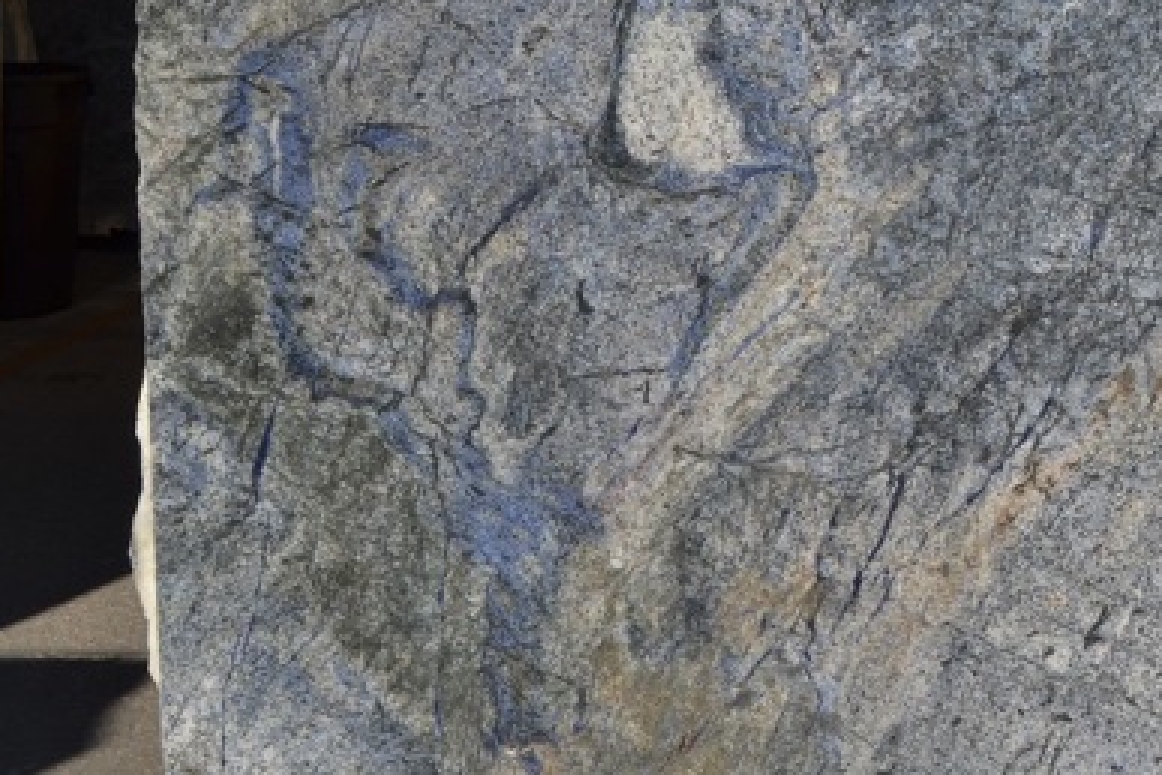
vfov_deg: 15.7
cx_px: 1117
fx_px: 2776
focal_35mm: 86
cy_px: 102
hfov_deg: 22.9
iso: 200
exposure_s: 1/320
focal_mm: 28
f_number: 11
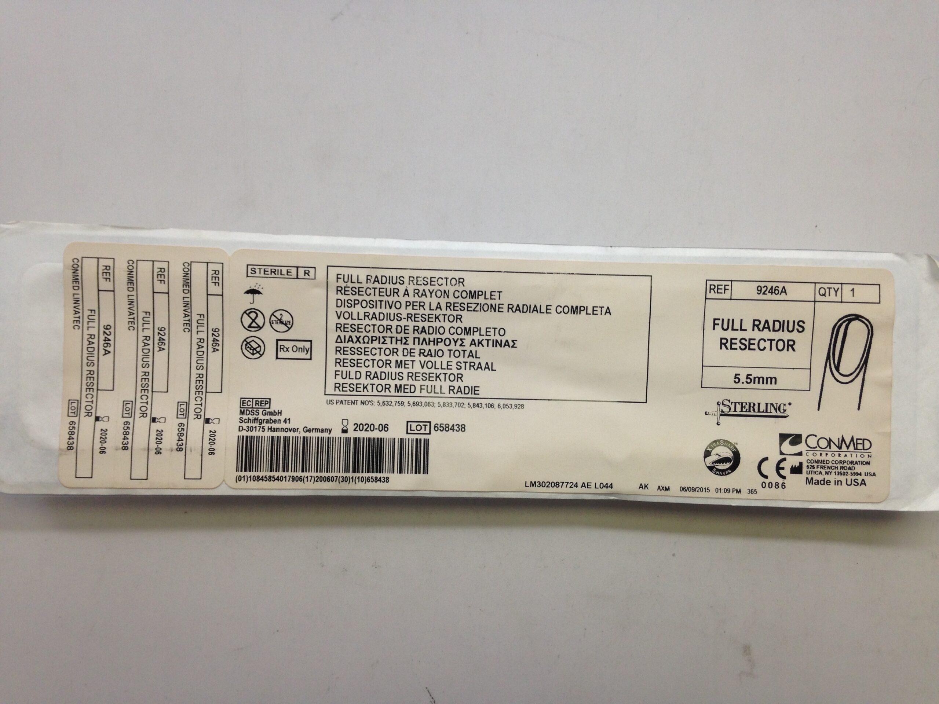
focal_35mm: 33
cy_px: 352
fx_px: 895
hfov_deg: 55.4
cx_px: 470
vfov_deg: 42.9
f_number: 2.4
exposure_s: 1/60
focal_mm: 4.12
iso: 64
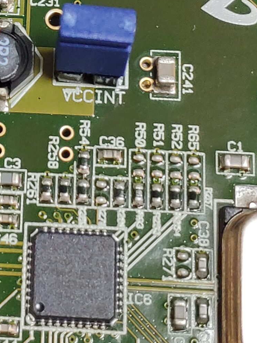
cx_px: -13
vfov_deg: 30.5
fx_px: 535
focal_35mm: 54
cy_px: -63
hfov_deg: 25.4
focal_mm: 4.22
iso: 188
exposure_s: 1/50
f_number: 1.8
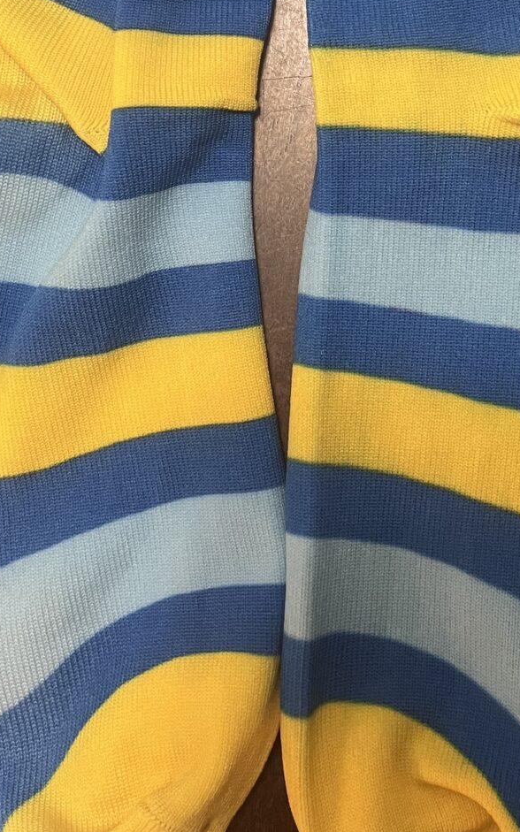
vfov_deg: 38.2
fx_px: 1134
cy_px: 123
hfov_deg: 25.8
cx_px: 313
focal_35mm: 50
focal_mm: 5.1
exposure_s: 1/60
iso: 250
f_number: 1.6
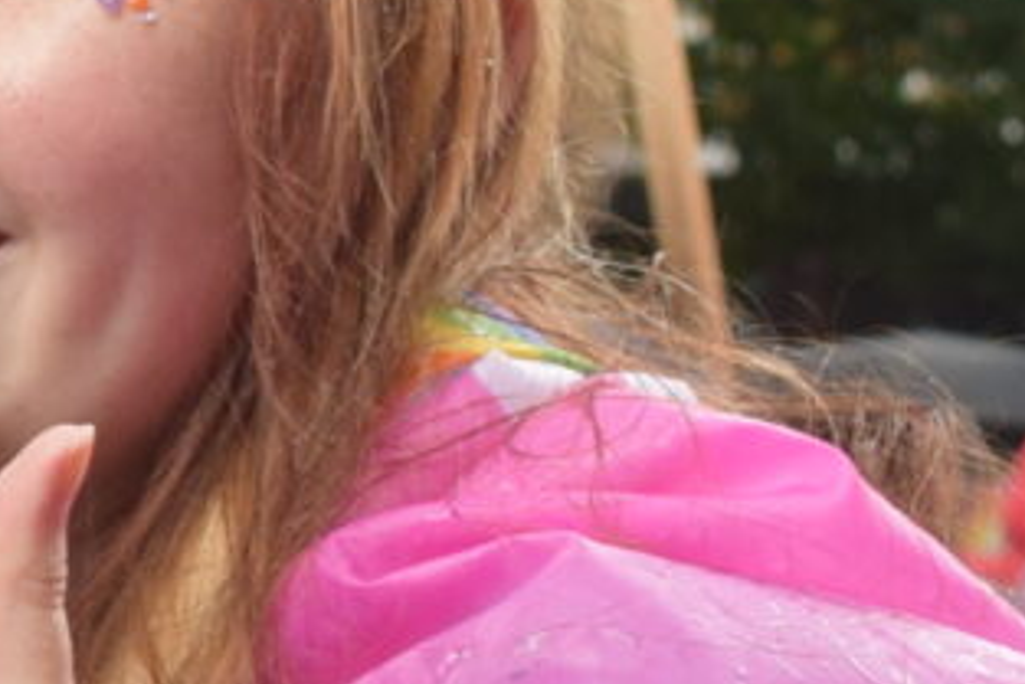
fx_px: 6153
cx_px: -1739
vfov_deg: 6.4
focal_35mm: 216
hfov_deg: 8.4
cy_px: 44
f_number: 6.3
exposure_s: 1/160
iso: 400
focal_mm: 22
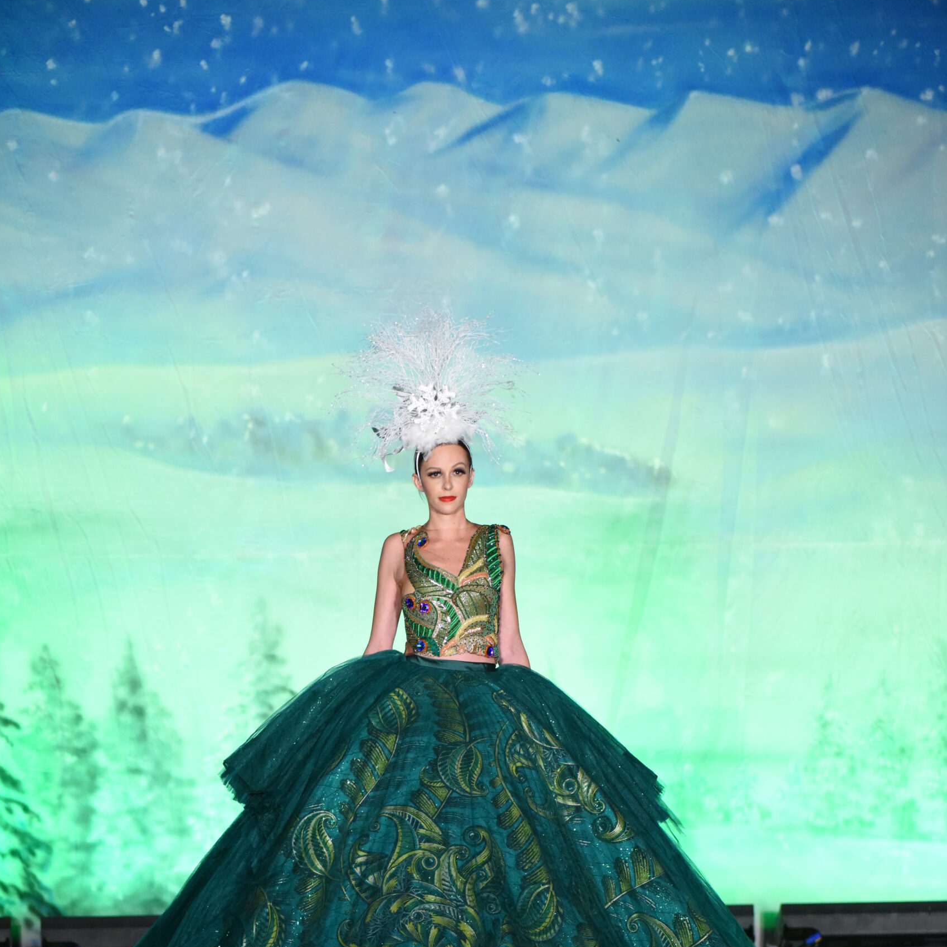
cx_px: 472
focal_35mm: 256
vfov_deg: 6.8
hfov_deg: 6.8
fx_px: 7924
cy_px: 687
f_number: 4
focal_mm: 200
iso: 6400
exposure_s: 1/500
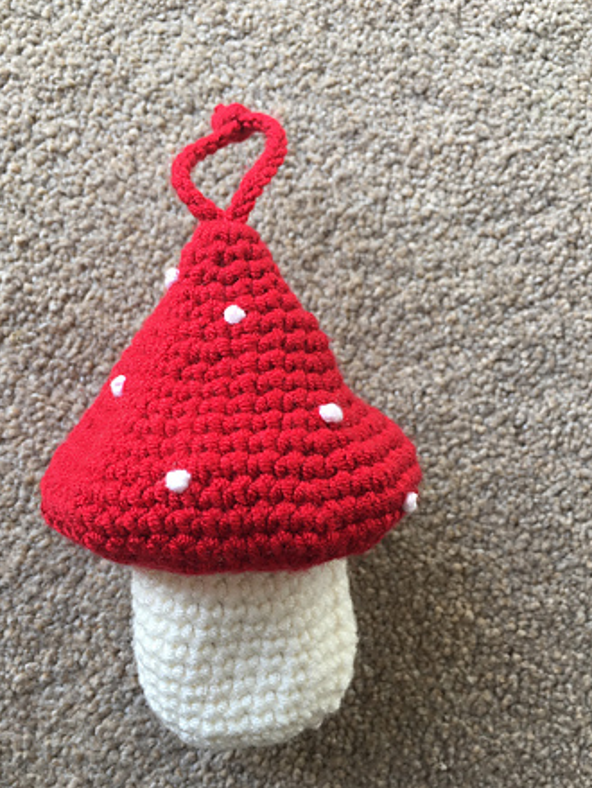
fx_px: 751
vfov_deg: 55.2
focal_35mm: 33
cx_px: 266
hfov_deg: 43.0
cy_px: 438
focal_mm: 4.15
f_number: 2.2
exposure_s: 1/50
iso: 25
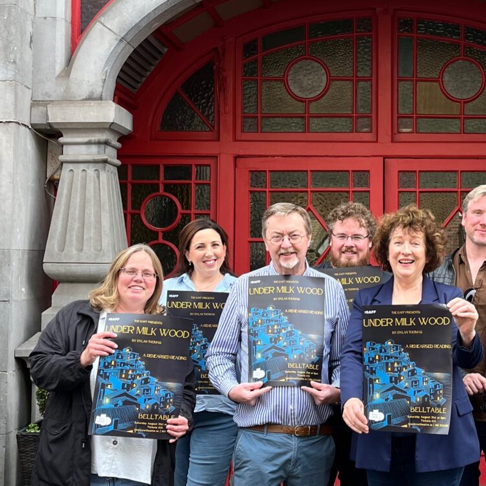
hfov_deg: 26.7
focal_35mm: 63
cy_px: 213
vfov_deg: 27.3
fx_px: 1001
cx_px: 394
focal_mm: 5.1
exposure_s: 1/328
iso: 50
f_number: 1.6
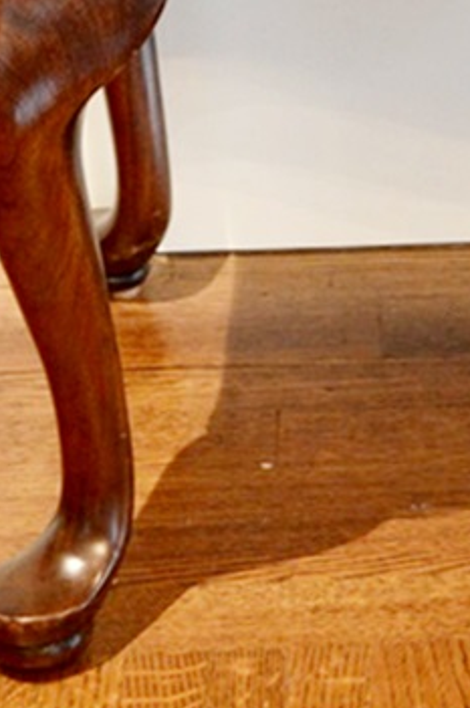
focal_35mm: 144
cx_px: 440
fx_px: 2828
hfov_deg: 9.5
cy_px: -330
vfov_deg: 13.5
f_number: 4.8
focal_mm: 32
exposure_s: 1/15
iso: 1400
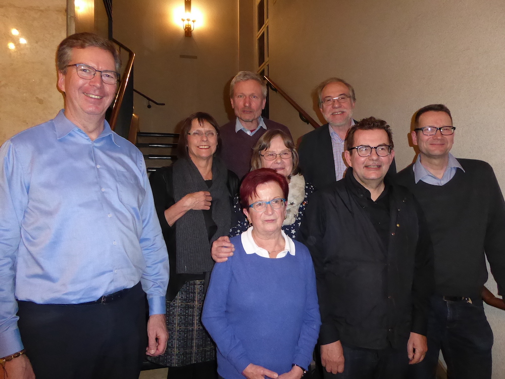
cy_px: 190
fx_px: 350
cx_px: 252
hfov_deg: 71.6
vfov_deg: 56.8
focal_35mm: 24
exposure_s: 1/60
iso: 800
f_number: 3.3
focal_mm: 4.3
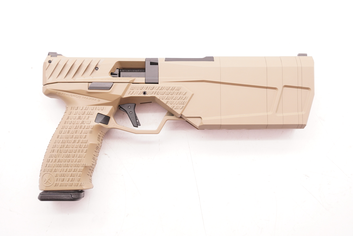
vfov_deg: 29.0
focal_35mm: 46
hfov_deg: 42.3
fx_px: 456
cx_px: 176
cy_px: 118
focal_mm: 31
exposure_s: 1/125
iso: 1000
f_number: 5.6
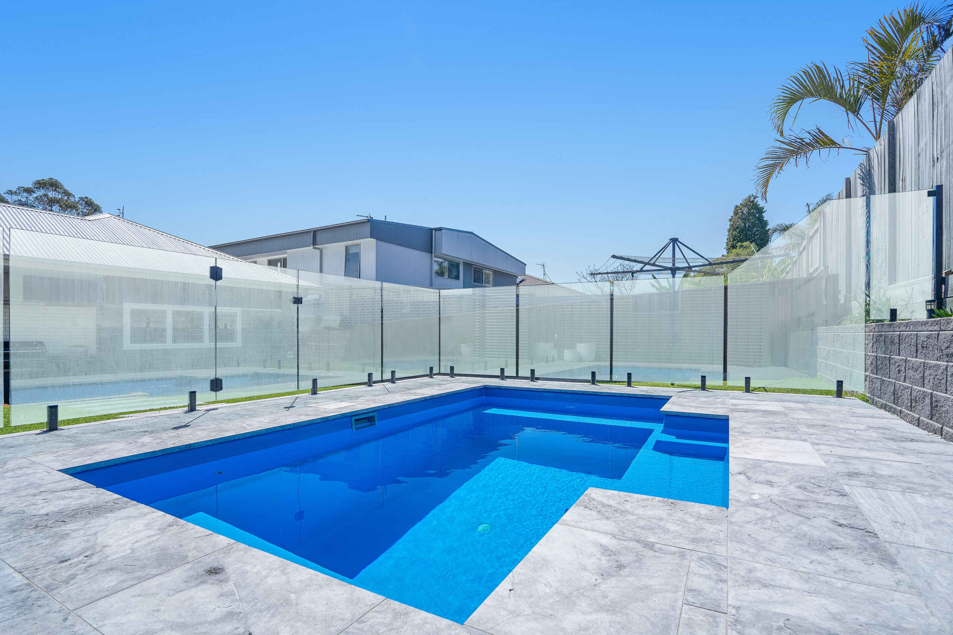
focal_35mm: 16
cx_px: 476
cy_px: 318
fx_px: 424
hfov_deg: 96.7
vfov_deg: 73.8
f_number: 8
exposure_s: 1/160
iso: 250
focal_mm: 16
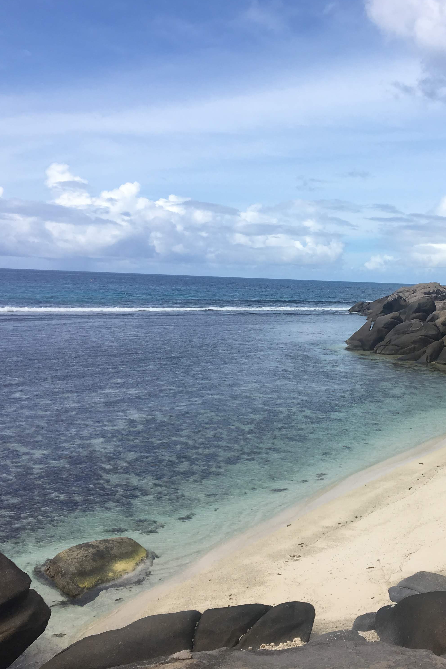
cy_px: 332
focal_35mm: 41
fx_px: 762
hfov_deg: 31.7
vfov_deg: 47.4
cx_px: 364
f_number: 2.2
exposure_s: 1/2137
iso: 25
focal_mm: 4.15
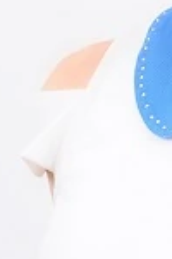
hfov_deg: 7.0
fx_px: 1382
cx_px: 301
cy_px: 75
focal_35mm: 192
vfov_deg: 10.7
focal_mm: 30
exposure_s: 1/160
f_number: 9
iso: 200
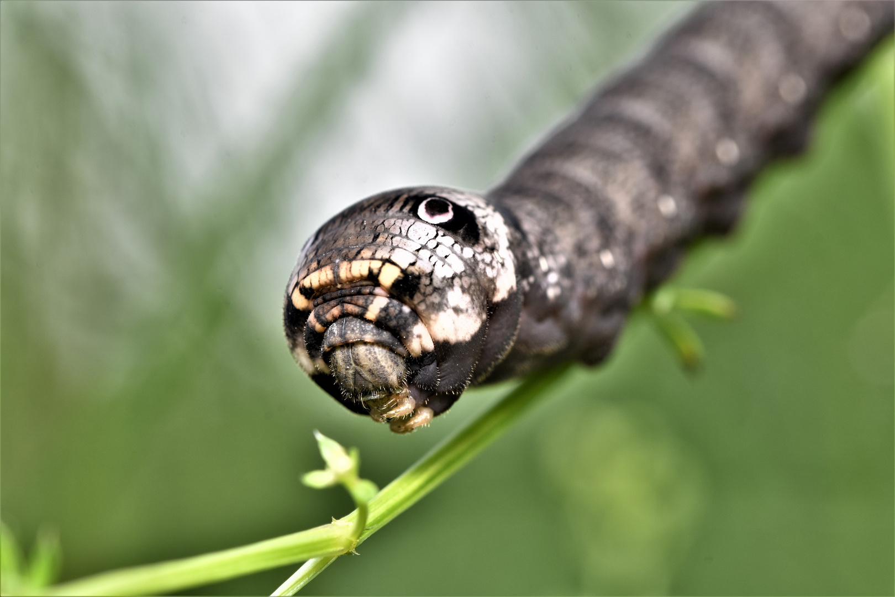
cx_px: 448
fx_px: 3356
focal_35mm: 135
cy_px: 298
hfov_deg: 15.2
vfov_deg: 10.2
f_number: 9
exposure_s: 1/60
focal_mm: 90
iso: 200
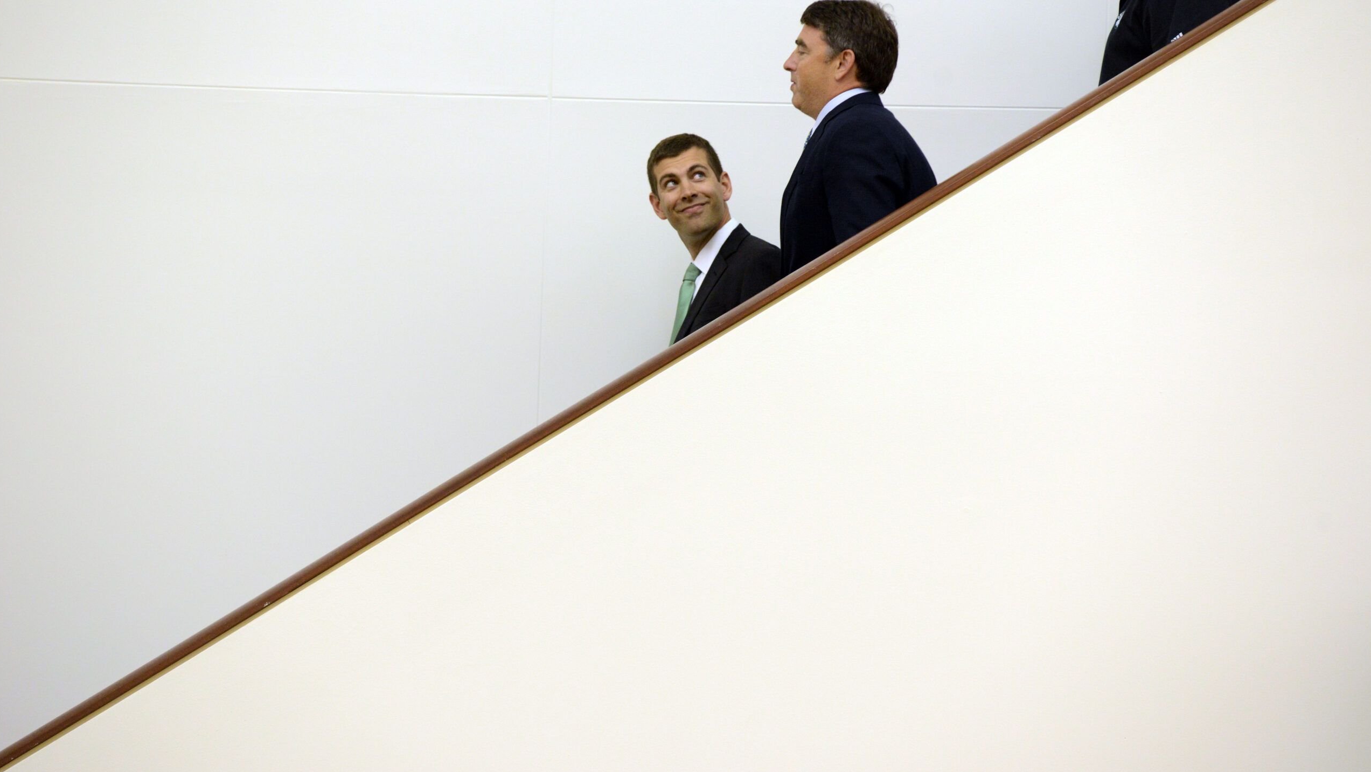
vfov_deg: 6.2
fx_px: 7089
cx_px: 684
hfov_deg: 11.0
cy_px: 348
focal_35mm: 195
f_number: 5.6
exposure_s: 1/400
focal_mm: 185
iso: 2000
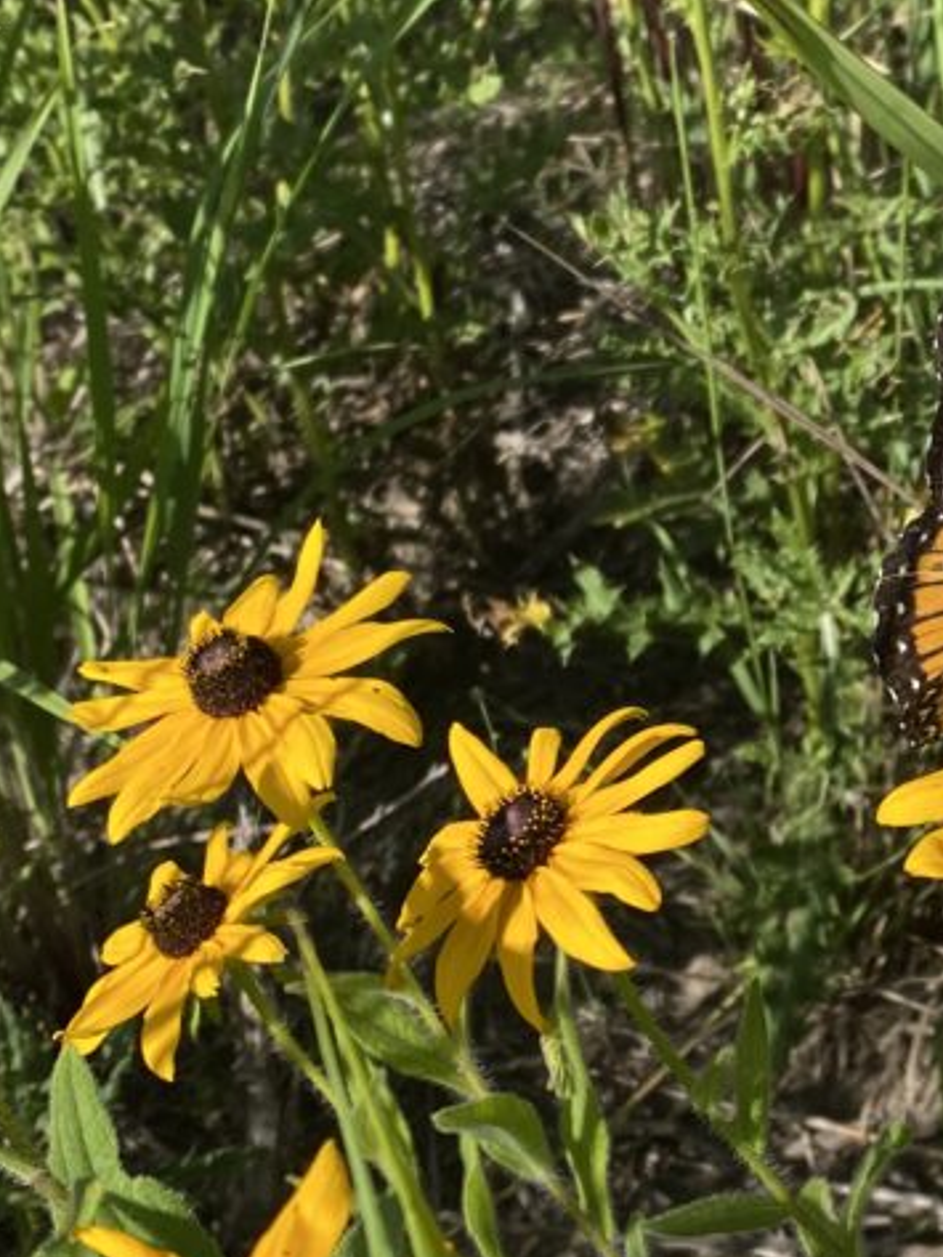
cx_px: 882
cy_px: 663
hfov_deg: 19.2
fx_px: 2723
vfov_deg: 26.0
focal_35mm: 75
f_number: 1.8
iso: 32
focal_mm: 4.25
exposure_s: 1/1927
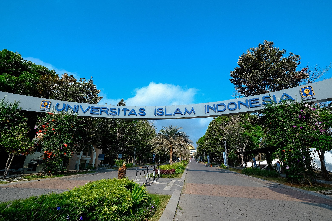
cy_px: 110
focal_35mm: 15
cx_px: 166
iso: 400
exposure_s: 1/1000
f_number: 6.4
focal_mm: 10
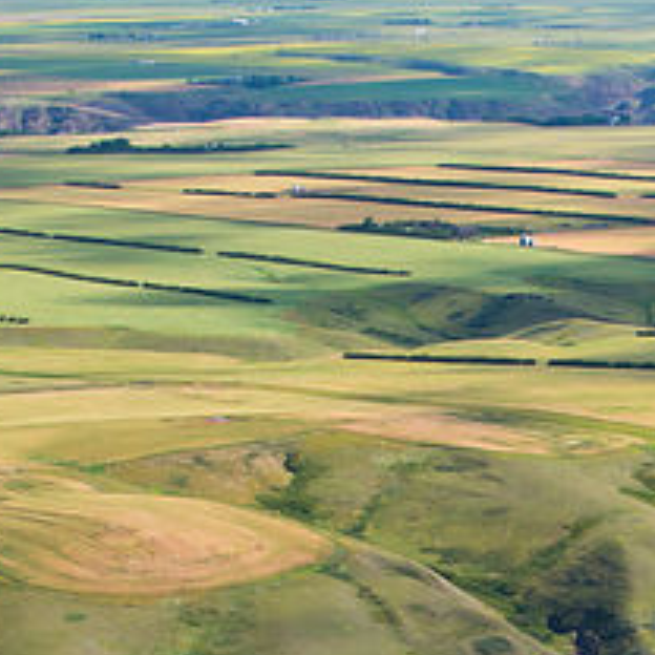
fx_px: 4902
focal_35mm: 229
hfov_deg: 7.6
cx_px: 784
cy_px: 765
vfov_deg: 7.6
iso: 800
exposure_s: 1/1000
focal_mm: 70
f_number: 5
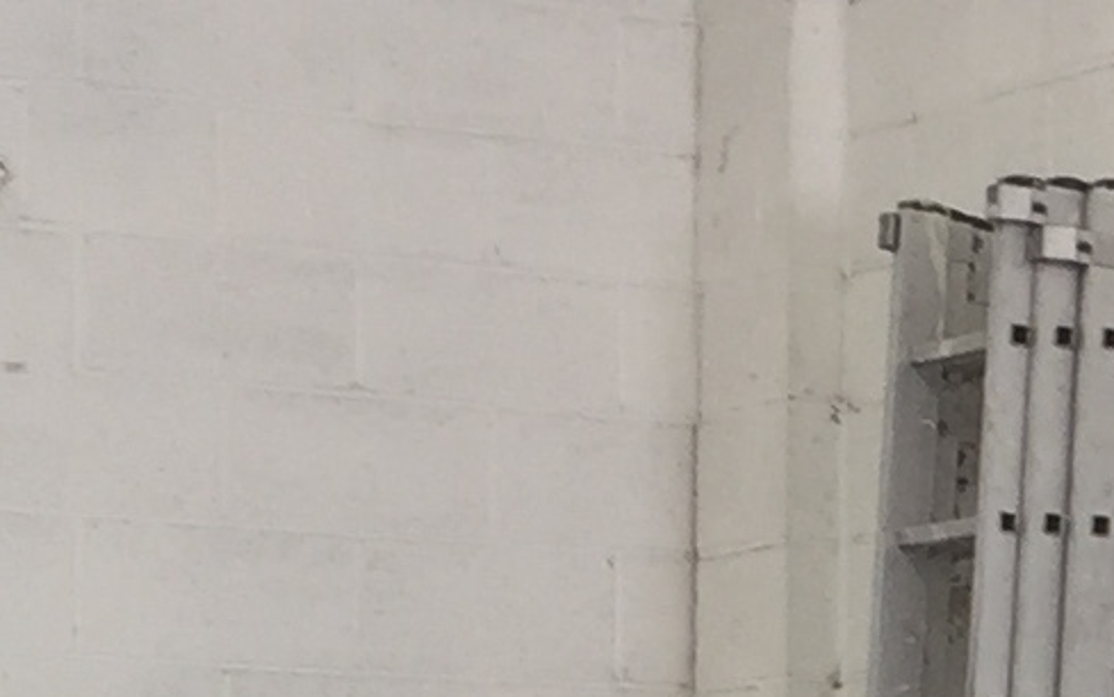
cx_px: 2196
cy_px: 1002
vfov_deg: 6.3
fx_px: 6226
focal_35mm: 205
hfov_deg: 9.6
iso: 32
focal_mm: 4.15
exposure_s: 1/100
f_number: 2.2
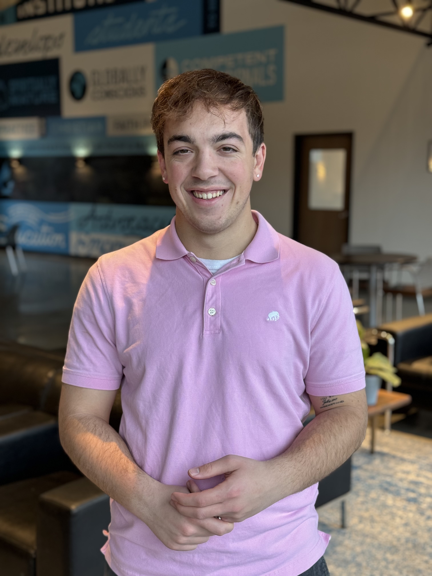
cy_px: 288
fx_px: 799
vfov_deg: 39.7
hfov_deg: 30.3
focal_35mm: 48
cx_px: 216
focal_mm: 6.86
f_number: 1.78
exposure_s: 1/60
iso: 160
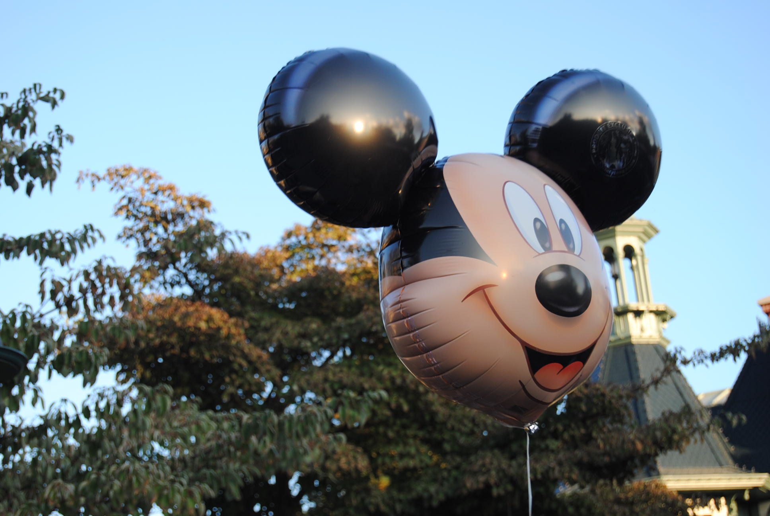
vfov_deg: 18.2
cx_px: 385
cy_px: 258
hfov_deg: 27.0
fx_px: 1606
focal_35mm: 75
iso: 160
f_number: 5.6
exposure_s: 1/125
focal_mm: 50
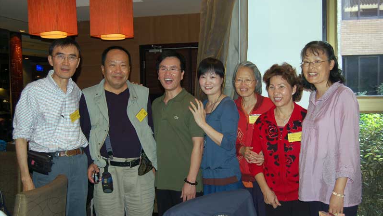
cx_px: 192
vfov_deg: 29.0
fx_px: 416
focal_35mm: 41
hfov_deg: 49.4
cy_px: 115
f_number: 4.2
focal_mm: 26
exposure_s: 1/60
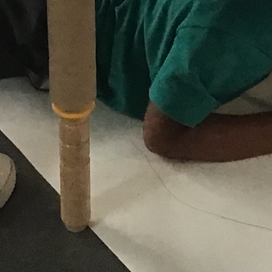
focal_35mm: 160
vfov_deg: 10.4
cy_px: -172
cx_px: 153
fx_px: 1422
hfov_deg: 10.9
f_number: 2.4
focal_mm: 3.3
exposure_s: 1/33
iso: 64
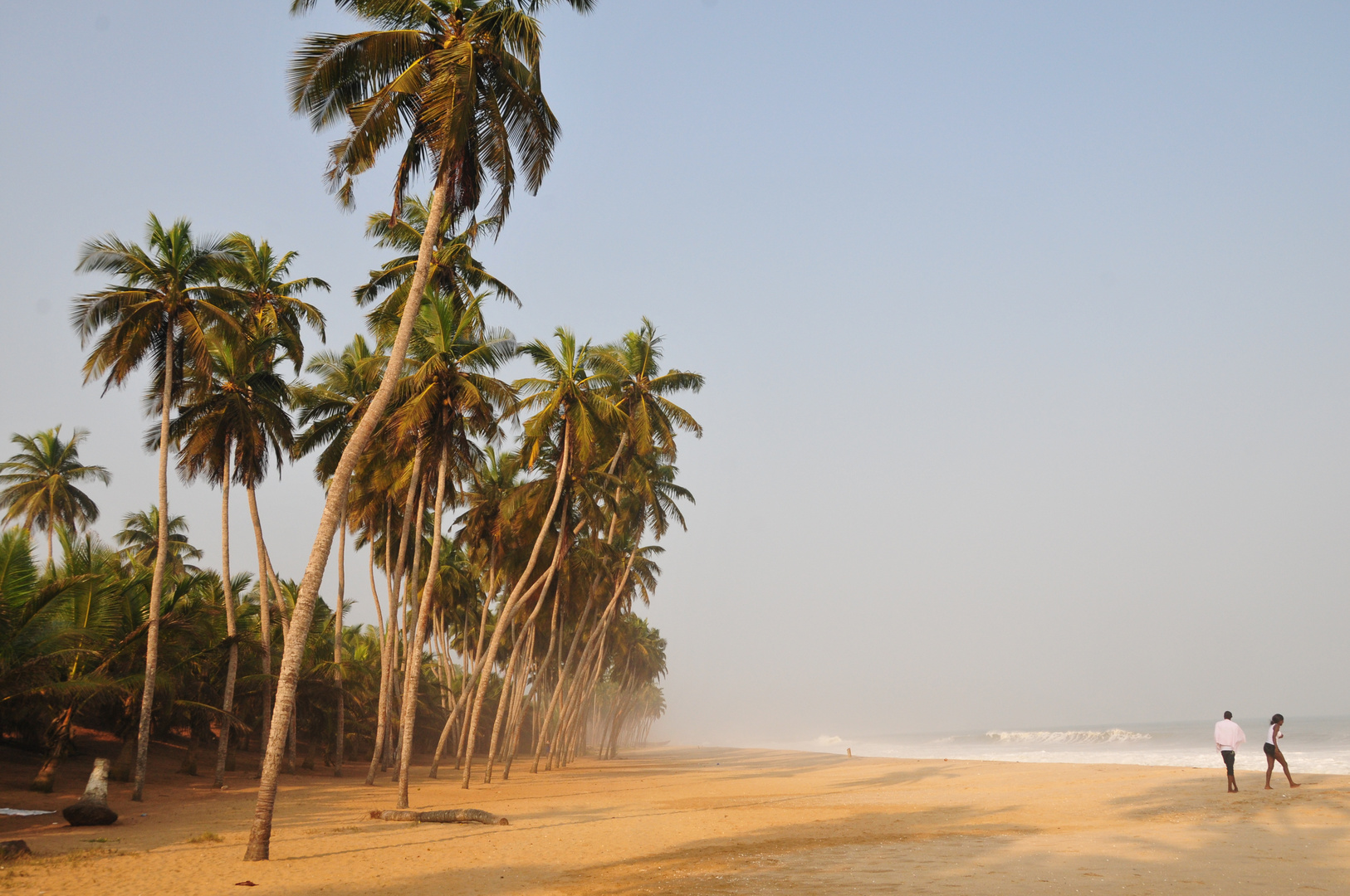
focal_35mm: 33
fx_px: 1236
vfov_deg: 39.9
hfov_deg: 57.3
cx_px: 675
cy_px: 448
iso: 400
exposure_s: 1/320
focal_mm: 22
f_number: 9
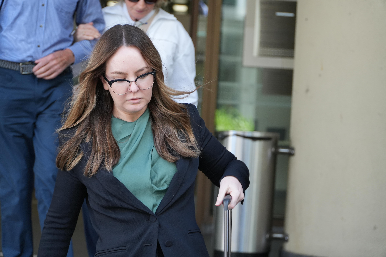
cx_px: 193
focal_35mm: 114
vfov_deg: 12.0
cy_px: 128
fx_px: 1222
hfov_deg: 17.9
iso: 800
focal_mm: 76
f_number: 4
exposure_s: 1/320
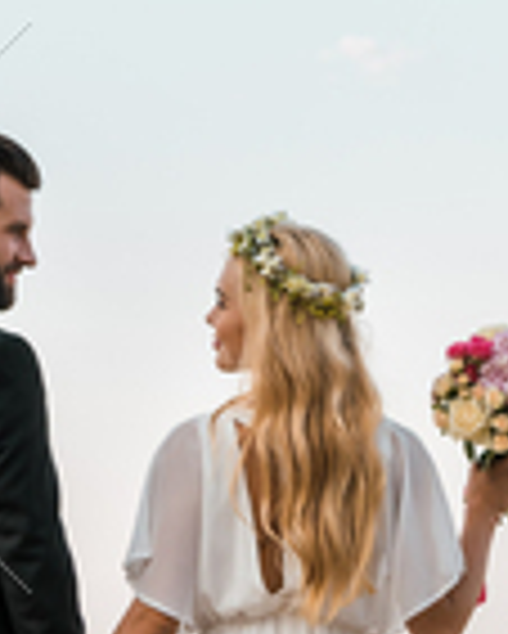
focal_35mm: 149
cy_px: 517
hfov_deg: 10.4
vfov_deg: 12.9
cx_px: 396
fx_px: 2797
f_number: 3.5
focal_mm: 38
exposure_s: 1/640
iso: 320
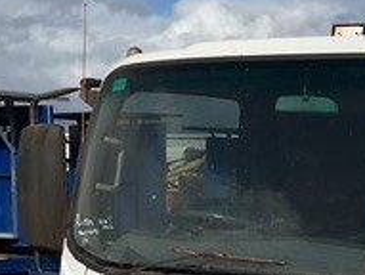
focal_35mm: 97
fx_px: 1025
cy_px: 319
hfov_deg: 18.7
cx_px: 480
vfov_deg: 14.8
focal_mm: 3
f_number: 1.8
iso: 16
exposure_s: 1/4065
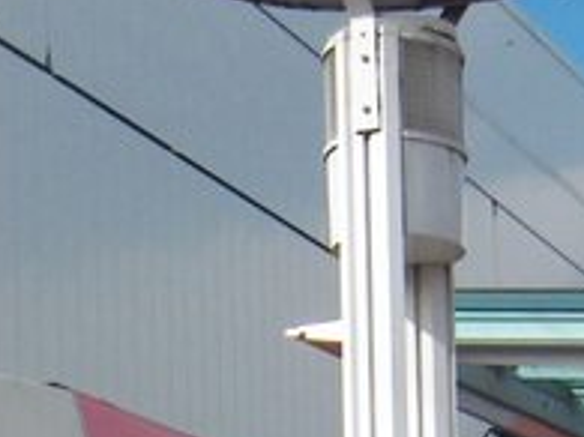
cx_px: 120
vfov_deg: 7.4
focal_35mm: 192
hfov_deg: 10.3
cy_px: 868
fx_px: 3237
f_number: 4.8
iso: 100
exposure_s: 1/870
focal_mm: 8
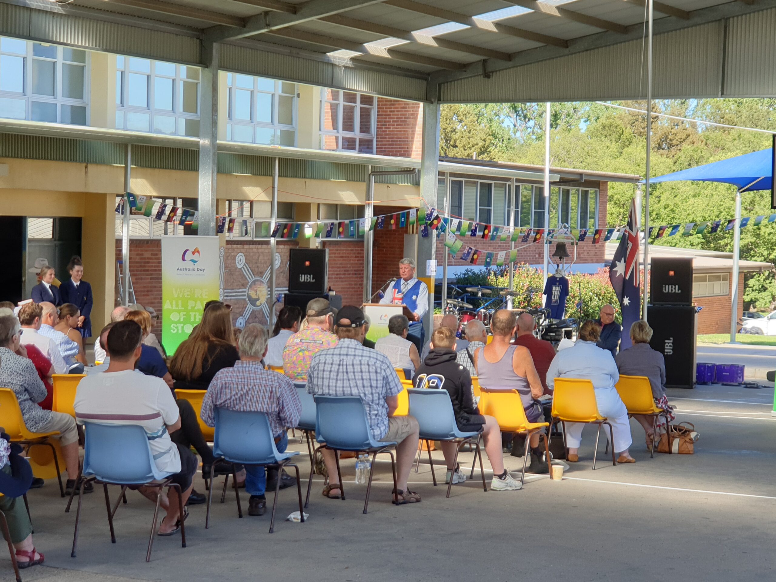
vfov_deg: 28.0
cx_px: 388
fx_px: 1166
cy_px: 291
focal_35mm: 52
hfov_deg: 36.8
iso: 100
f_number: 2.4
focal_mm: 6
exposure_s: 1/165
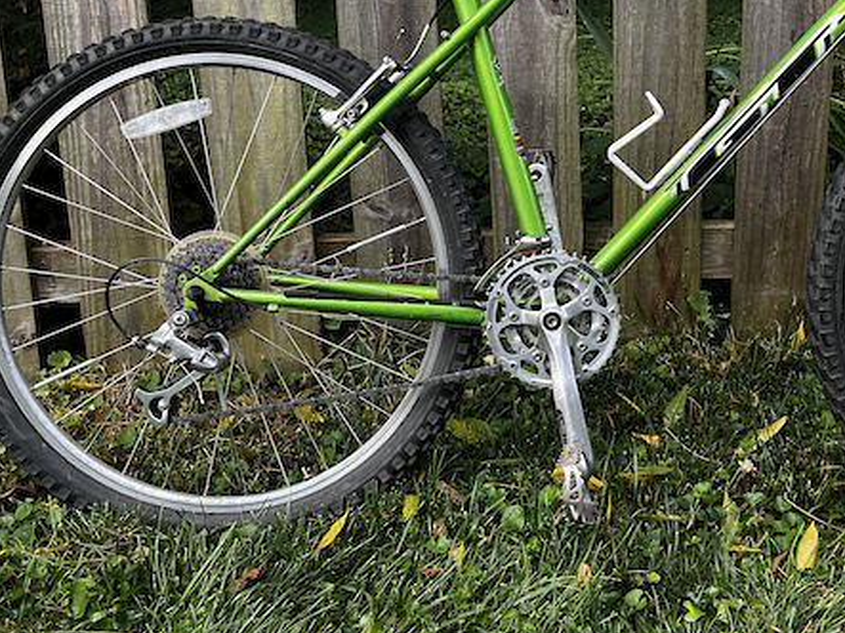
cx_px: 670
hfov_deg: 39.0
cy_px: 160
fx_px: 1147
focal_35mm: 47
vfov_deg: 30.4
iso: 100
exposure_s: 1/122
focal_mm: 5.1
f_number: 1.6
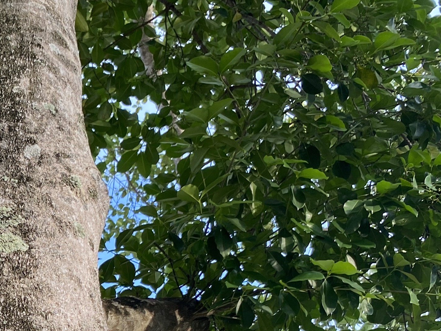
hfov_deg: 23.4
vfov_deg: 18.9
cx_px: -145
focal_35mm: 73
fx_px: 930
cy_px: 416
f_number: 1.8
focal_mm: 4.25
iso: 40
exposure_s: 1/122
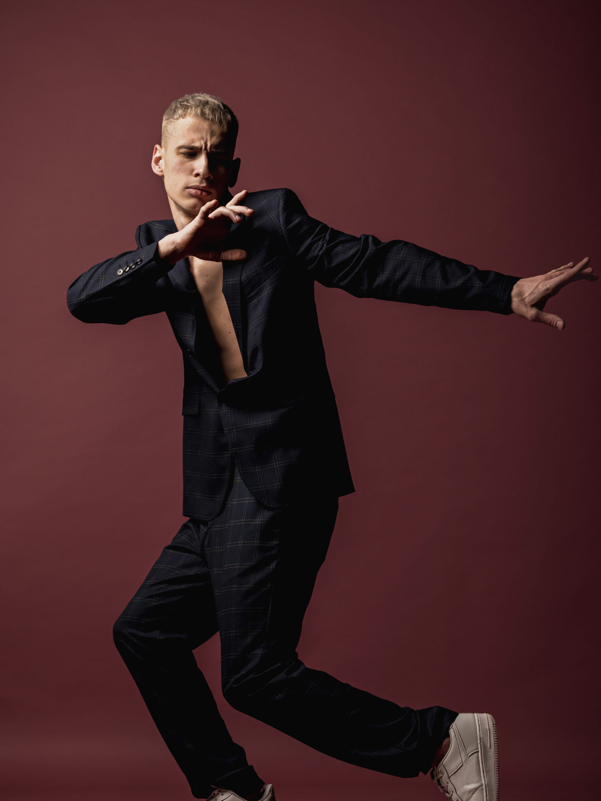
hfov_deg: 17.8
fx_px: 1922
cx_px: 304
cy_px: 458
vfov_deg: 23.5
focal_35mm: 83
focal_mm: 75
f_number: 6.3
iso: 100
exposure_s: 1/160
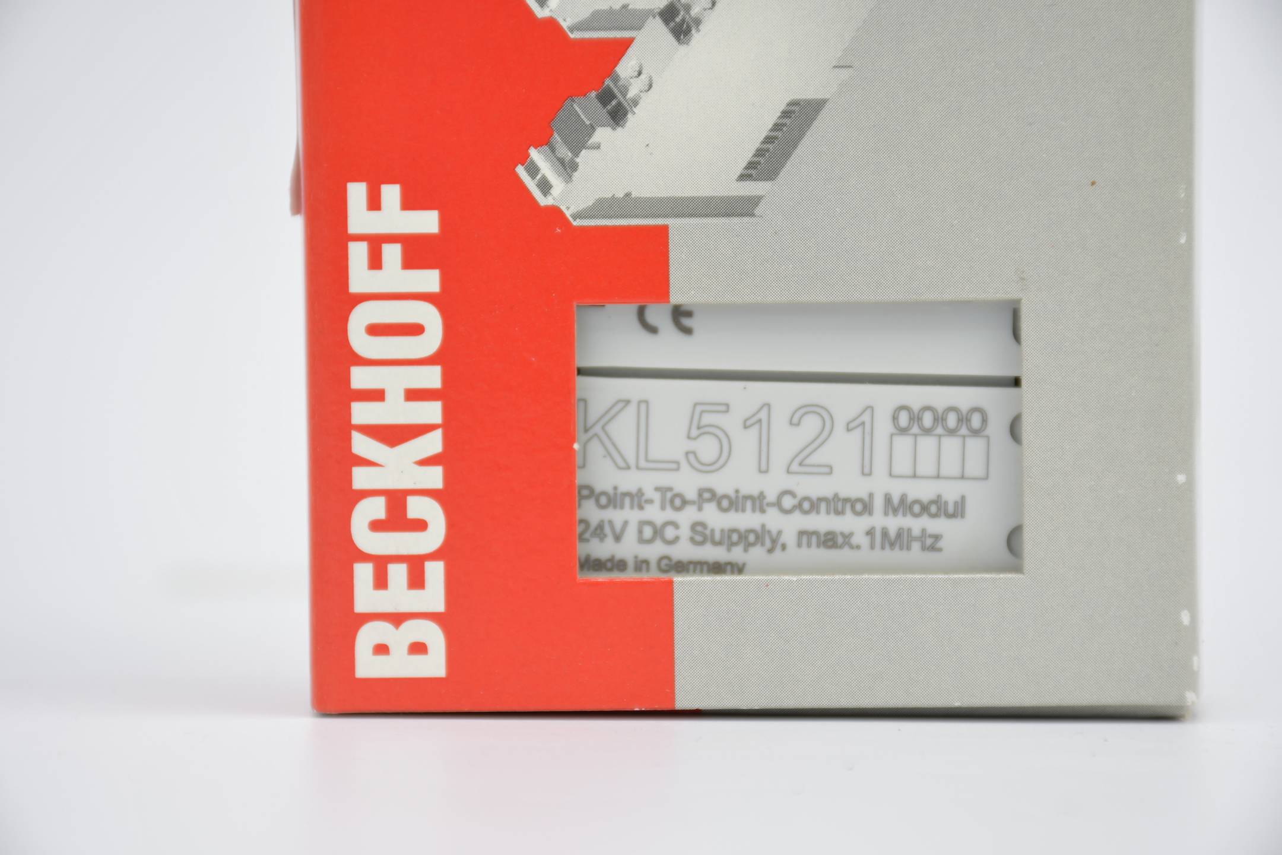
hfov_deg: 9.8
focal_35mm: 210
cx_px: 641
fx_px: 7478
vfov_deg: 6.5
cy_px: 428
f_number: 8
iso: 100
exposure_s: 1/13
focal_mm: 140
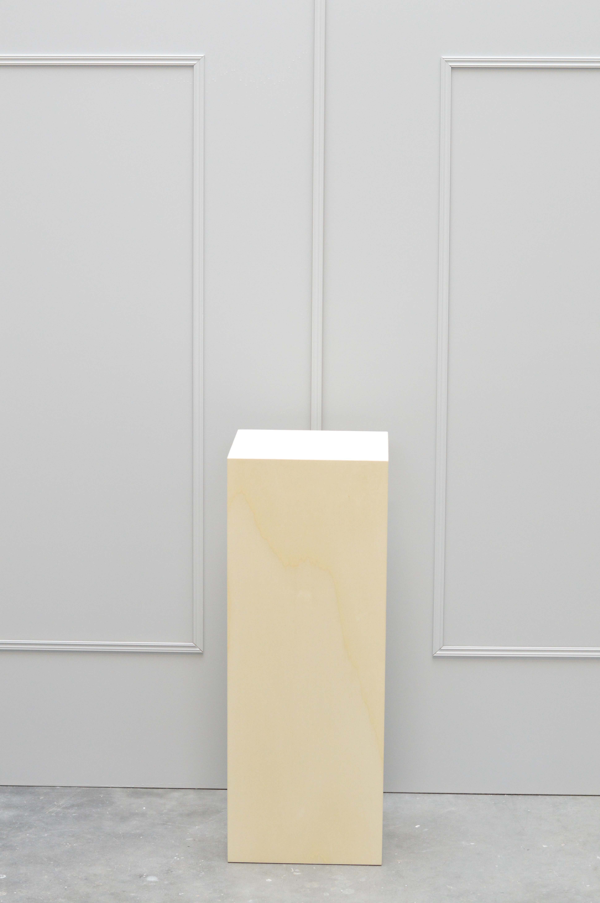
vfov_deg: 27.0
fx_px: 1878
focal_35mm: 75
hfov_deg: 18.1
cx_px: 300
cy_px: 452
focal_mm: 50
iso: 1600
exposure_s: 1/80
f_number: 4.5
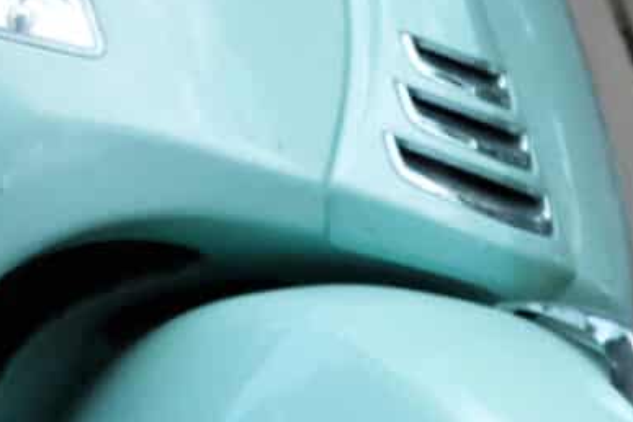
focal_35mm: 339
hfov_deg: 5.9
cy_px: 585
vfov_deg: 4.0
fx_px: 5960
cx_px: -795
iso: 4000
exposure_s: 1/8000
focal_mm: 42.7
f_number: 4
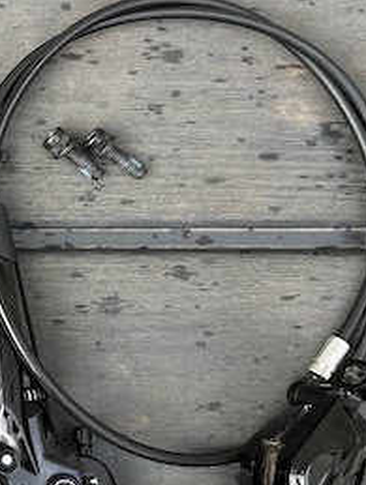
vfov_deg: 26.2
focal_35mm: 74
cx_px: -158
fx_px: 1041
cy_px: 191
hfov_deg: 18.1
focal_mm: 6.86
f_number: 1.78
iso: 80
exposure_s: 1/121
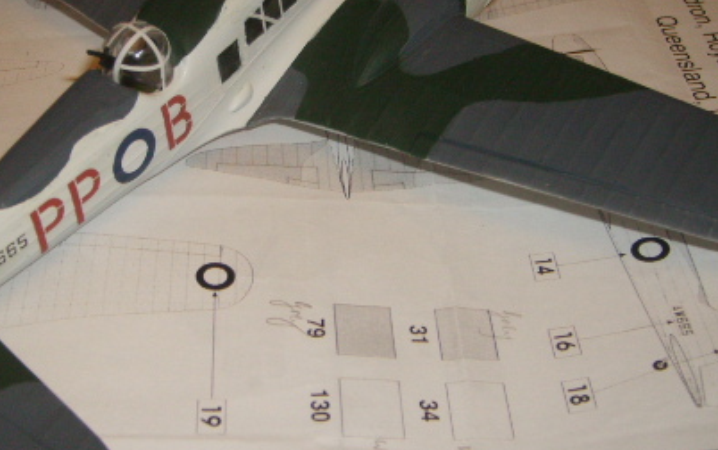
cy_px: 177
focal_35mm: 59
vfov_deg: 22.0
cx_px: 261
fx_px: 1155
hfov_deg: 34.3
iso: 100
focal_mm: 5.8
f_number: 2.8
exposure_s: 1/45
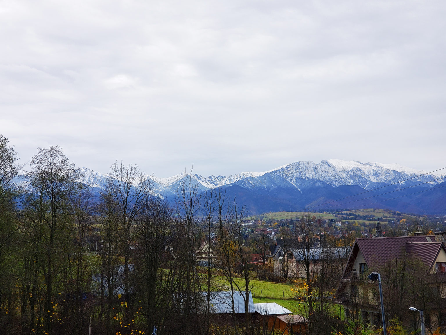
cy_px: 168
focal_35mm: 52
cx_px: 223
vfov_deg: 28.0
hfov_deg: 36.8
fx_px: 670
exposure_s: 1/359
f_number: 2.4
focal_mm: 6
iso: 32
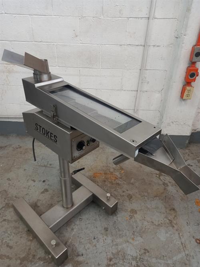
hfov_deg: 54.9
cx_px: 100
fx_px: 193
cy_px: 134
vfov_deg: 69.4
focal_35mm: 25
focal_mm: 4.6
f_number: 2
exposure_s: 1/24
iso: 320
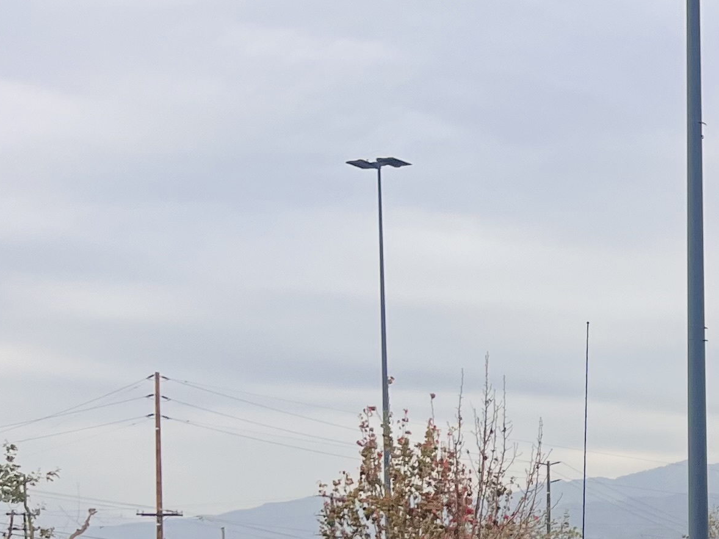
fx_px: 1848
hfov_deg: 18.9
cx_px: 1125
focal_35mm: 89
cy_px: 725
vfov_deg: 15.7
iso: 50
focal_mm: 5.1
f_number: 1.6
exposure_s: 1/1832
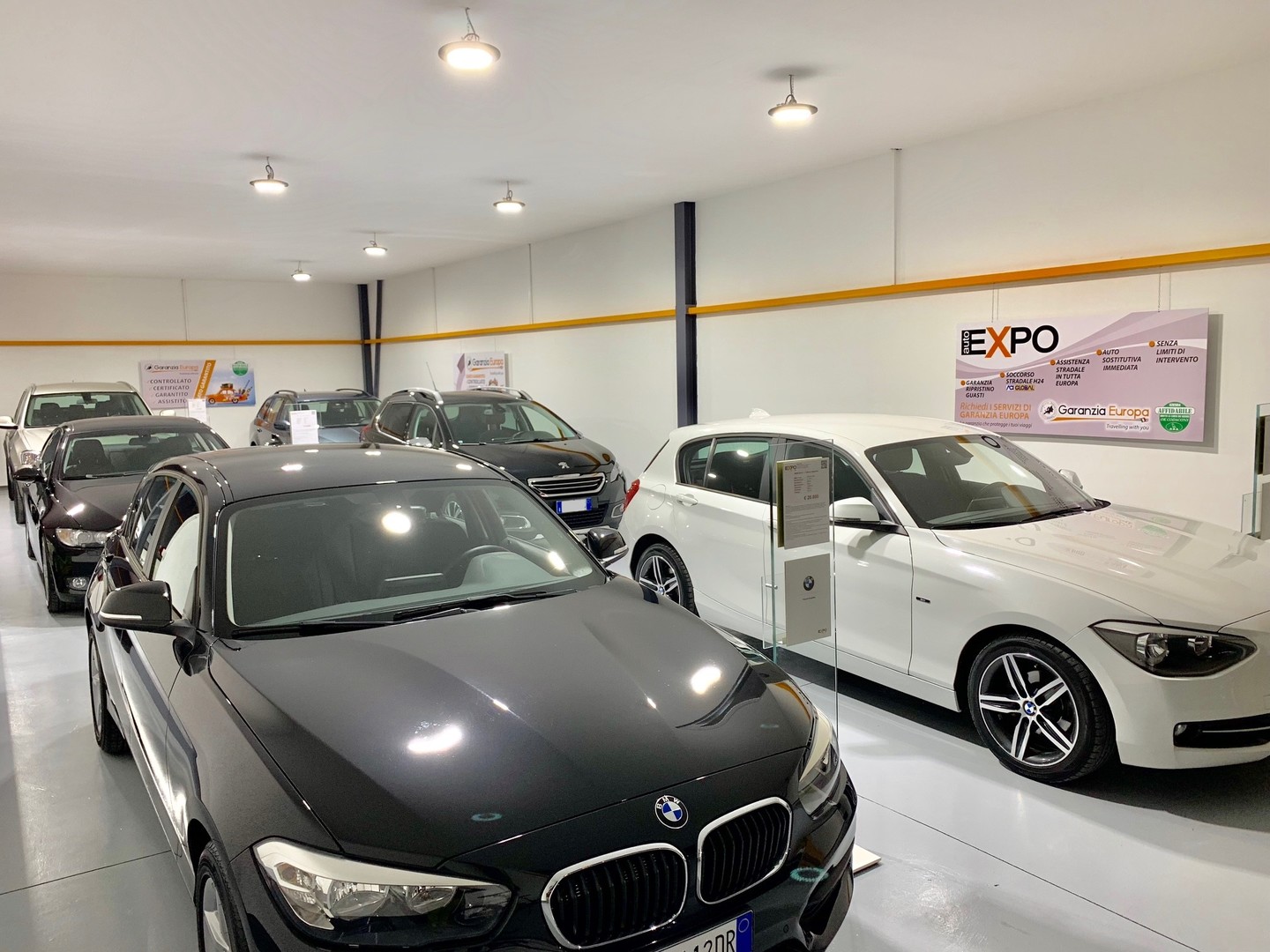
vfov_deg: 53.1
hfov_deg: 67.3
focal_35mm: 26
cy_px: 476
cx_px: 635
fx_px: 954
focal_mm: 4.25
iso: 80
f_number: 1.8
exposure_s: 1/50
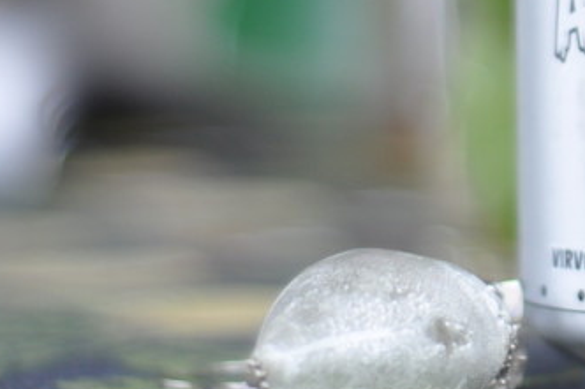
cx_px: 826
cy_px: -99
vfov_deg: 5.9
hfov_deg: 8.7
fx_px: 3752
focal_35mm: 231
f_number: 1.8
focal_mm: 50
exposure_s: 1/160
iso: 200
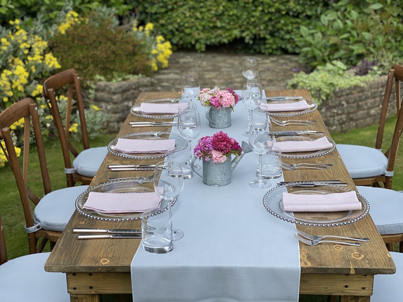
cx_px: 202
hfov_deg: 36.8
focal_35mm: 52
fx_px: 605
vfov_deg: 28.0
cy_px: 151
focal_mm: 6
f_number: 2
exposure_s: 1/558
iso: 20
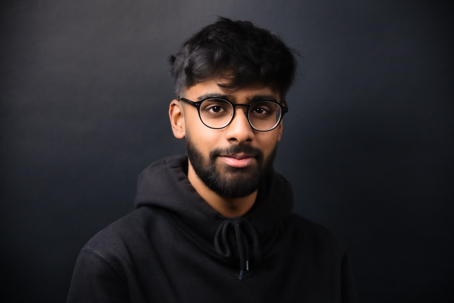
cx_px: 227
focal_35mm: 89
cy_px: 152
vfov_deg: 15.4
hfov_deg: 22.9
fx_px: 1123
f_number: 4
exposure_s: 1/60
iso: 320
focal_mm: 89
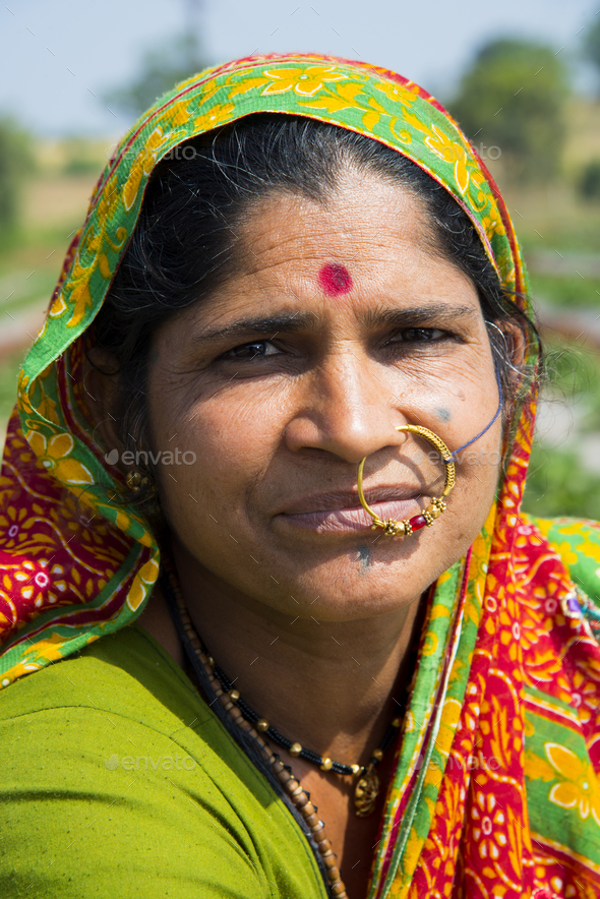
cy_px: 450
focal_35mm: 120
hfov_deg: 11.4
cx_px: 300
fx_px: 2997
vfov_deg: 17.1
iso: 125
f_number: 9
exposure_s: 1/200
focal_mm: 120
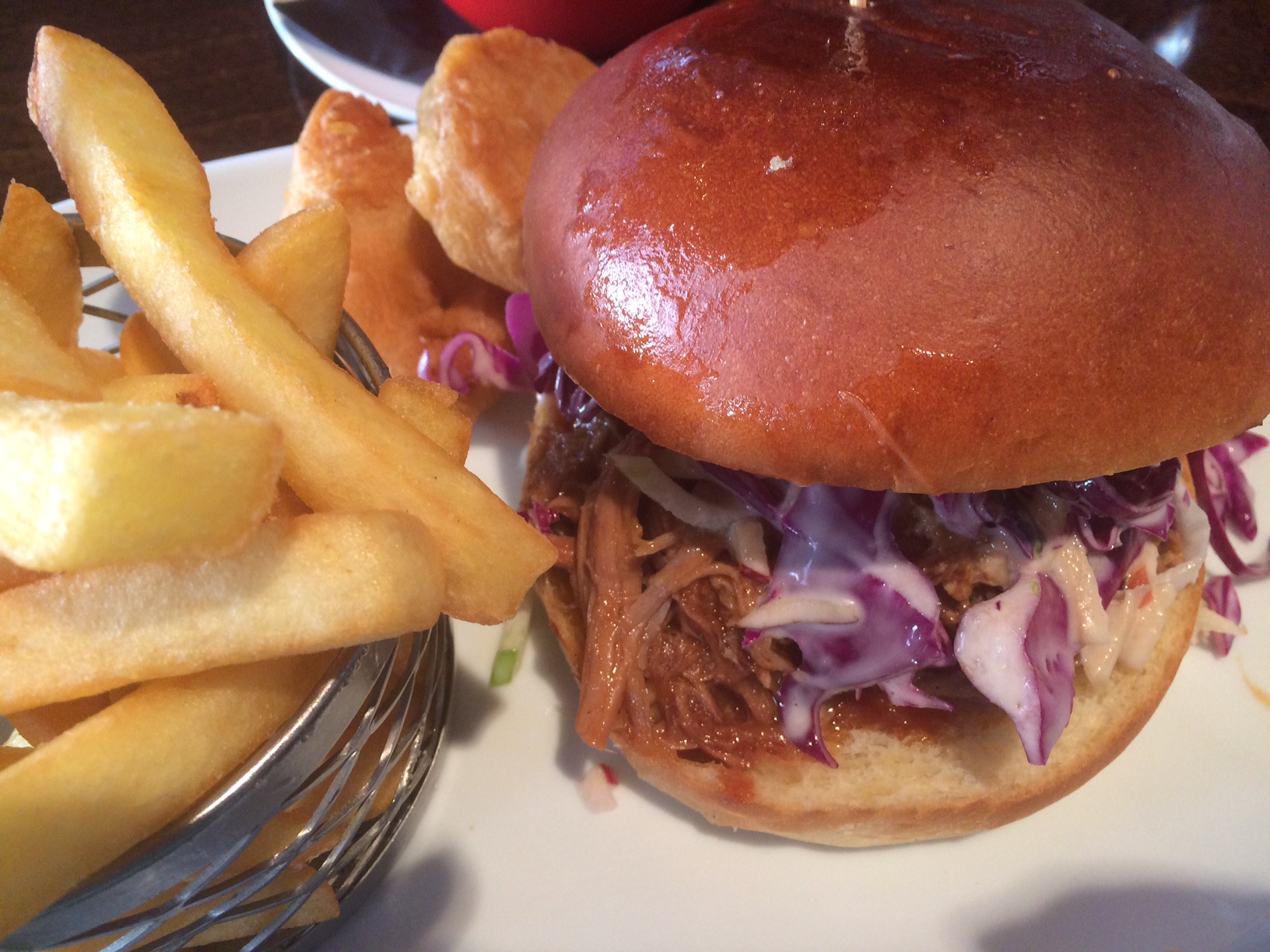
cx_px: 635
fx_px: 1064
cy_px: 476
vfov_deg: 48.2
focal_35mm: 29
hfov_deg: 61.7
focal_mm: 4.15
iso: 160
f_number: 2.2
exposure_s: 1/33
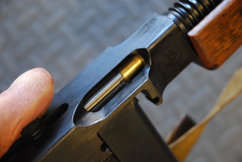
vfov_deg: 13.1
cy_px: 81
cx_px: 121
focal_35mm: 105
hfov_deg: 19.4
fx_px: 706
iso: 1600
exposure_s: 1/50
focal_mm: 70
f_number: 4.5
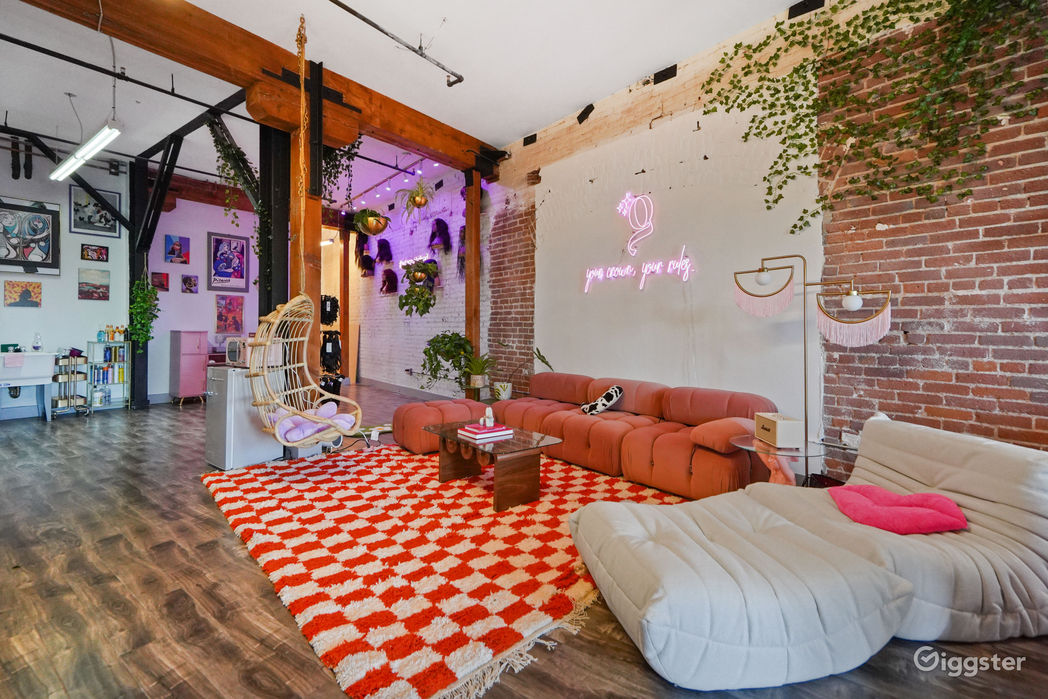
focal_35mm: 16
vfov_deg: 73.7
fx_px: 466
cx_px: 524
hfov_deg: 96.7
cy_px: 350
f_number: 7.1
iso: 4000
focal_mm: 16
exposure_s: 1/100
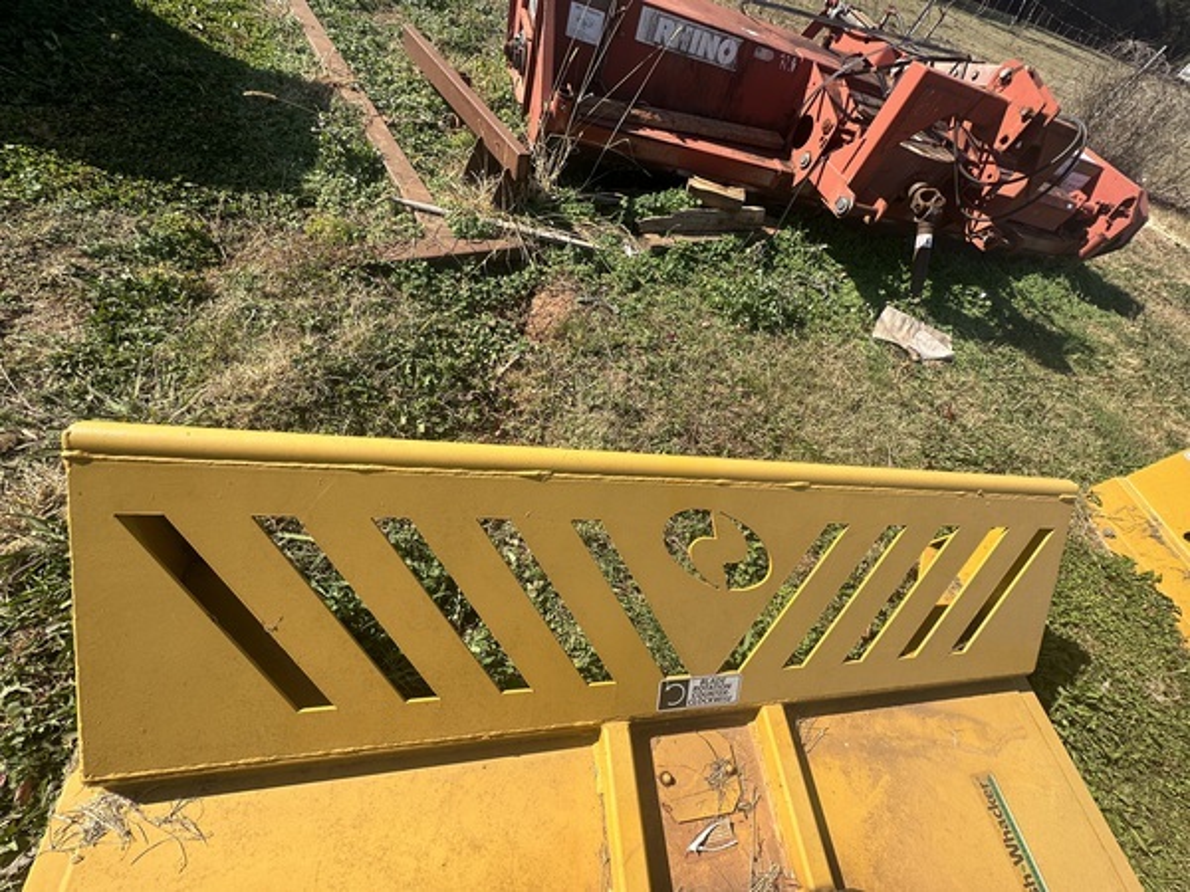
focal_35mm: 14
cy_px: 446
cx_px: 595
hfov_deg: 102.1
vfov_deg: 85.7
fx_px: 481
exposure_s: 1/1289
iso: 50
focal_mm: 2.22
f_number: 2.2
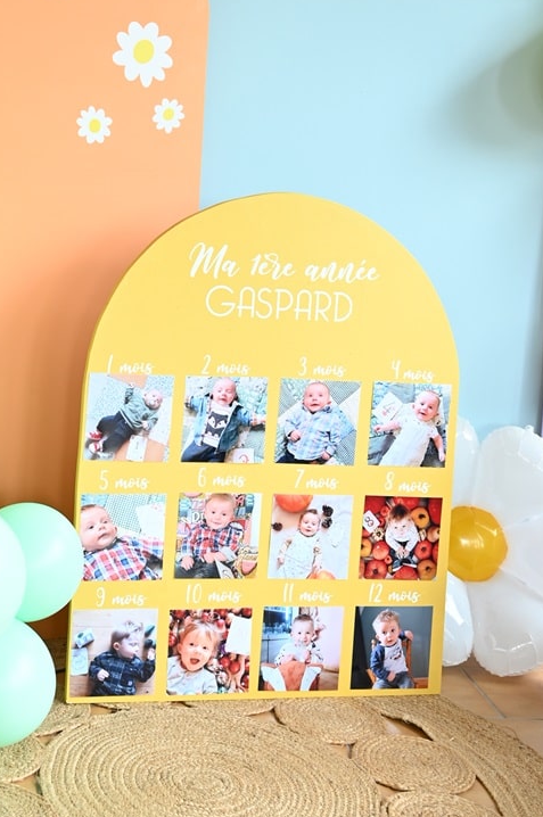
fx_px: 1362
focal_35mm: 60
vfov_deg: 32.7
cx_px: 48
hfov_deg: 22.0
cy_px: 190
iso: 100
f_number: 4
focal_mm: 28.5
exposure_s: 1/15
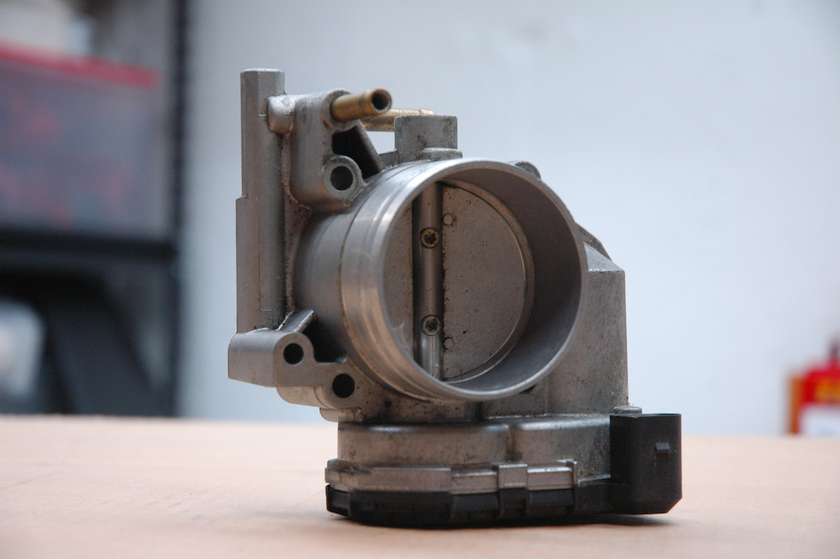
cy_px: 280
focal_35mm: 105
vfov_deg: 13.0
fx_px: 2448
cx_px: 420
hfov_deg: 19.5
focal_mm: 70
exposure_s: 1/50
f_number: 5
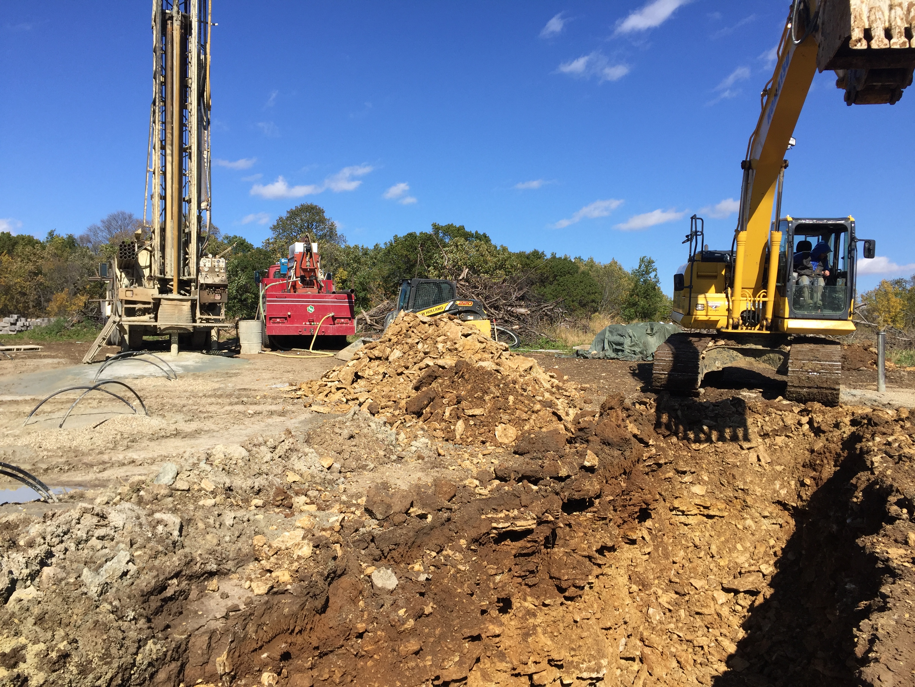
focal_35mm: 29
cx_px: 458
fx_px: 767
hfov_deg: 61.7
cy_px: 344
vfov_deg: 48.2
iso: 32
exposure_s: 1/2083
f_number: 2.2
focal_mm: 4.15
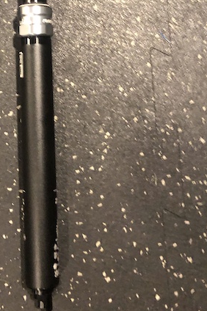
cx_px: 29
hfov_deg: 24.0
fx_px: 475
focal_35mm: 55
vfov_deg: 34.3
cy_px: 33
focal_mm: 3.99
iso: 100
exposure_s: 1/4
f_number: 1.8
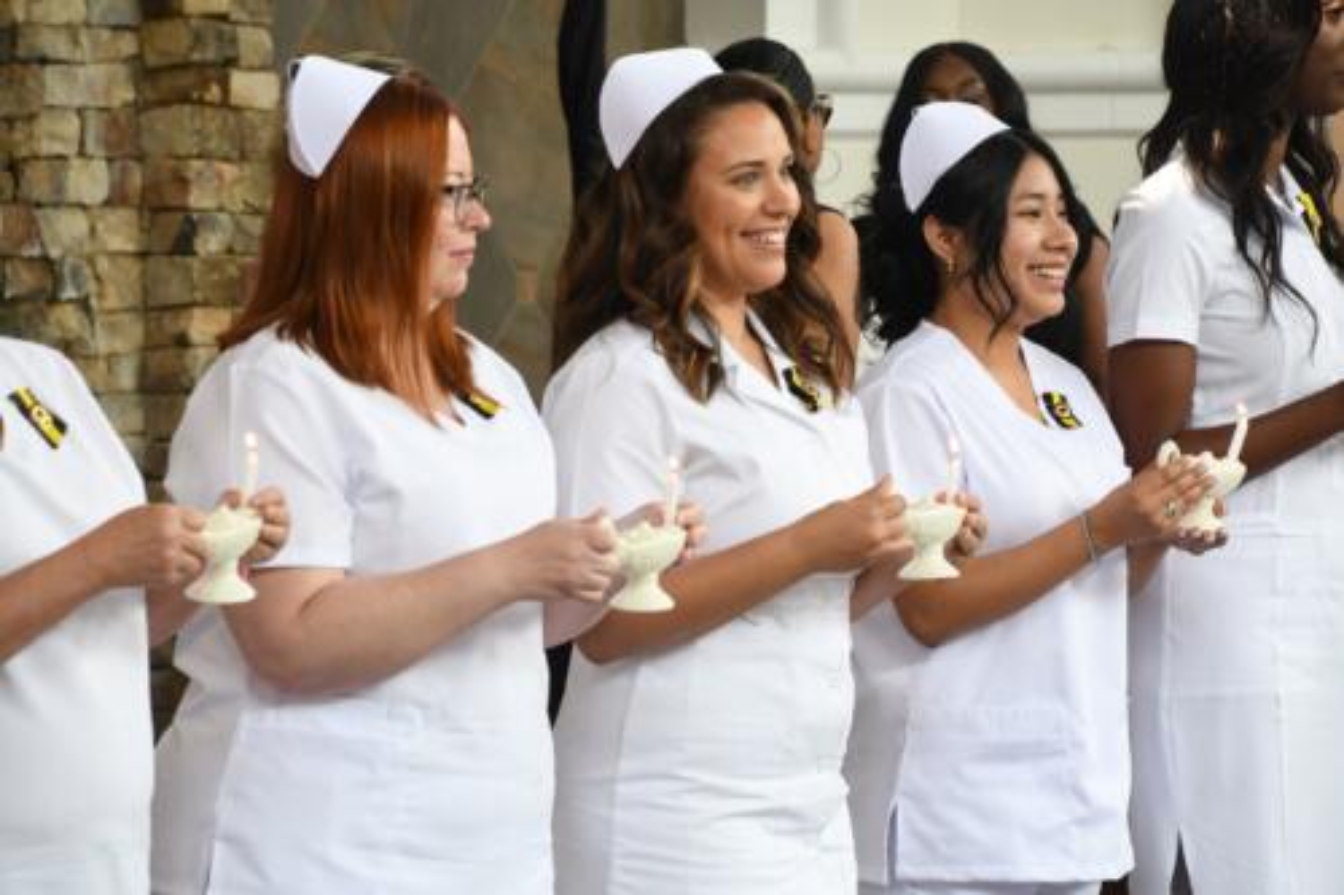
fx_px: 6493
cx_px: 672
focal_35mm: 174
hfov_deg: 11.8
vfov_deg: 7.9
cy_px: 448
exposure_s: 1/60
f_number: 8
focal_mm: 116
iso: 1000
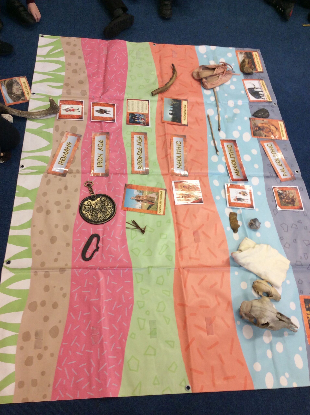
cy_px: 208
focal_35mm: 32
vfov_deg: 56.9
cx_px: 155
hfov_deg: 44.1
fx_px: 383
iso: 50
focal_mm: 3.3
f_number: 2.4
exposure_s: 1/25
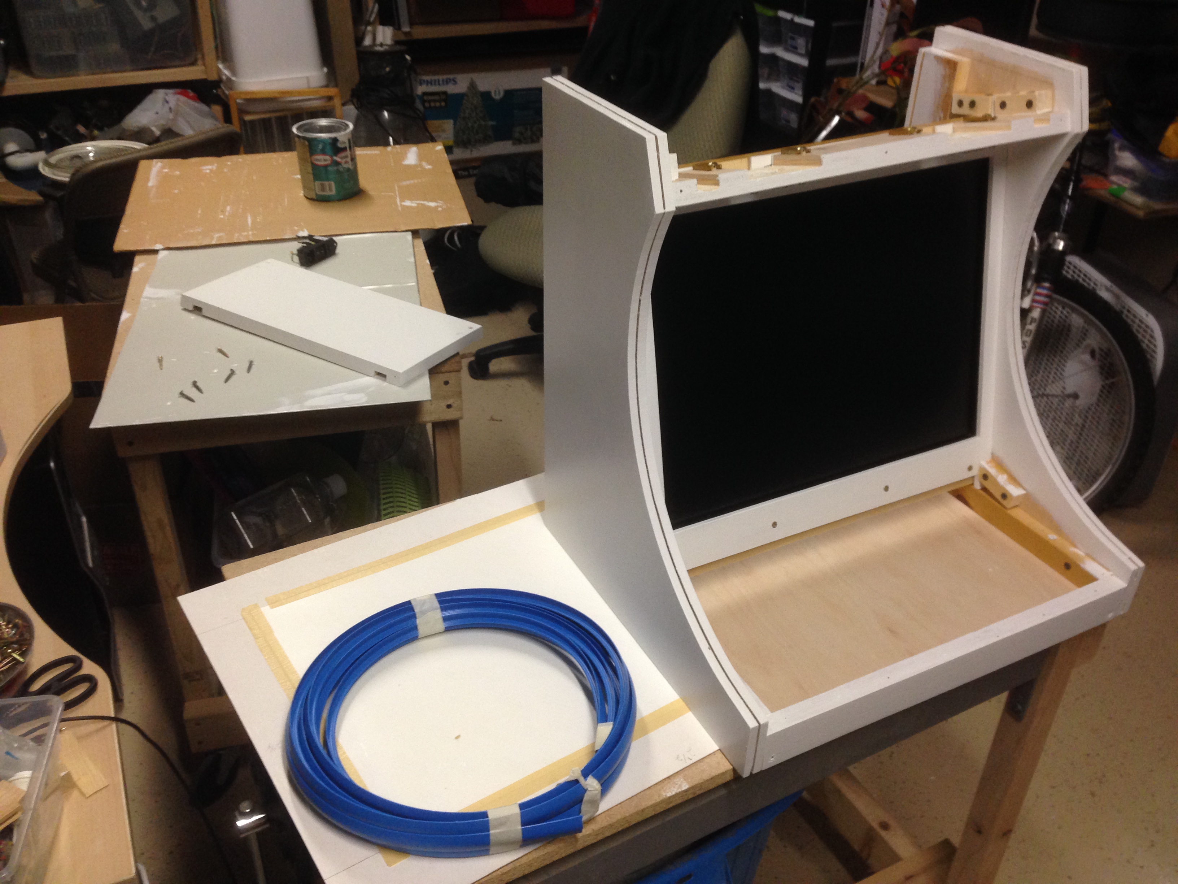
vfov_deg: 42.9
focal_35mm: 33
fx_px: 1123
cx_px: 589
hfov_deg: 55.4
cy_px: 442
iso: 160
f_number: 2.4
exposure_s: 1/20
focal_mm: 4.12
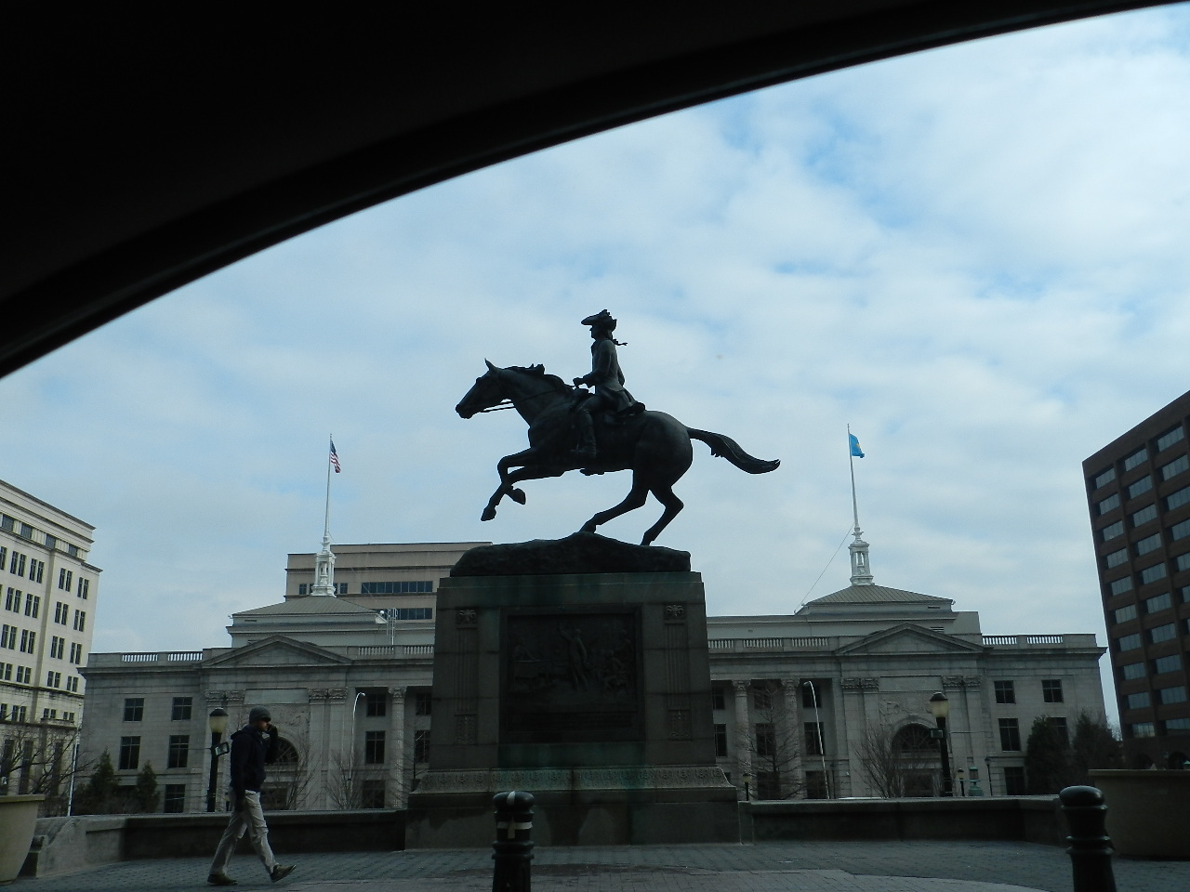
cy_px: 446
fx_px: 1100
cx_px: 595
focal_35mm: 32
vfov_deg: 44.2
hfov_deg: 56.8
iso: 160
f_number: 3.7
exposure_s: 1/1250
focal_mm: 5.6
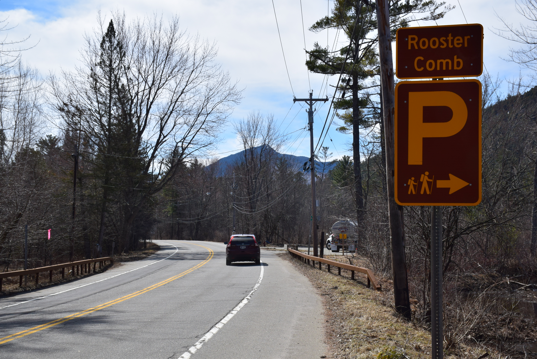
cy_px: 180
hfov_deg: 37.8
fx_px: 784
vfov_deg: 25.8
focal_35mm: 52
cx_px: 268
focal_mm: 35
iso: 280
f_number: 11
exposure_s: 1/500
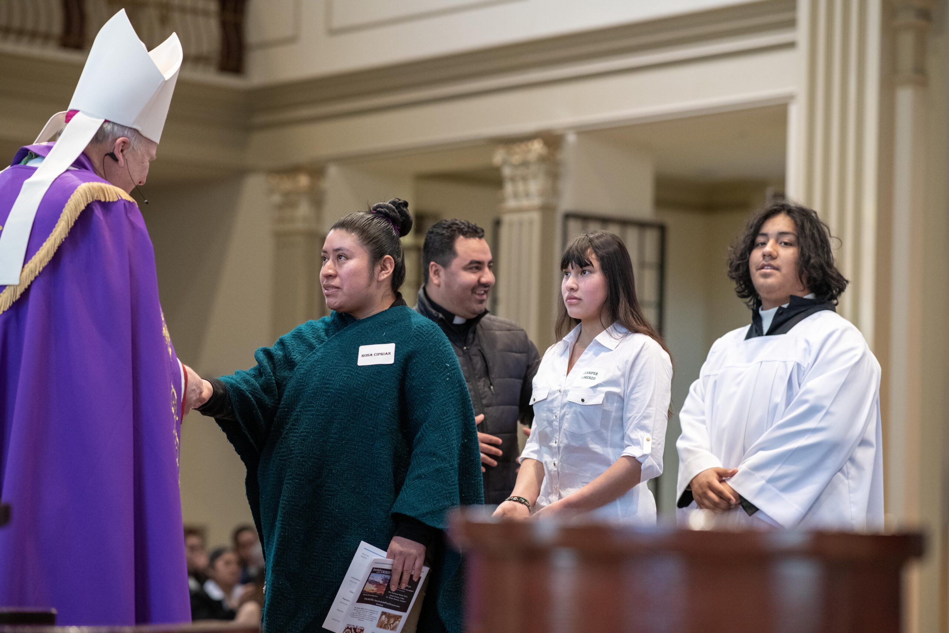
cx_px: 474
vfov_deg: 13.0
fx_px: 2768
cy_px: 316
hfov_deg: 19.5
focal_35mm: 105
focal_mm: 105
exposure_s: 1/125
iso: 1800
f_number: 2.8
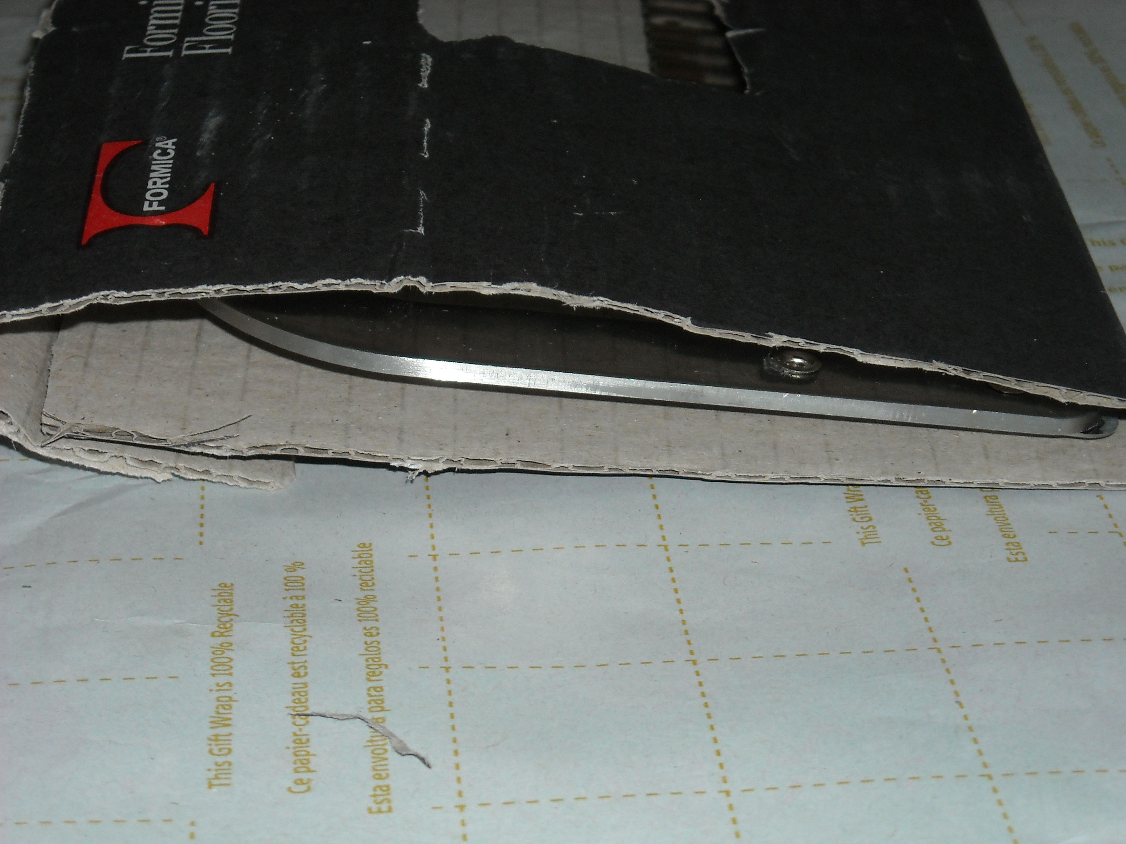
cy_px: 422
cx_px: 563
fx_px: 3415
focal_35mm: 105
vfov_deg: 14.1
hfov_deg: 18.7
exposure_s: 1/125
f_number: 4.7
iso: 200
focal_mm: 17.1
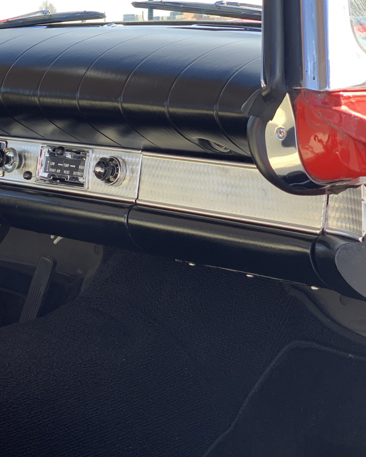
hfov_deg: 17.2
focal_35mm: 87
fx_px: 1177
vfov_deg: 22.0
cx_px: -23
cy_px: 219
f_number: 2.4
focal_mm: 6
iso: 25
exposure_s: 1/122
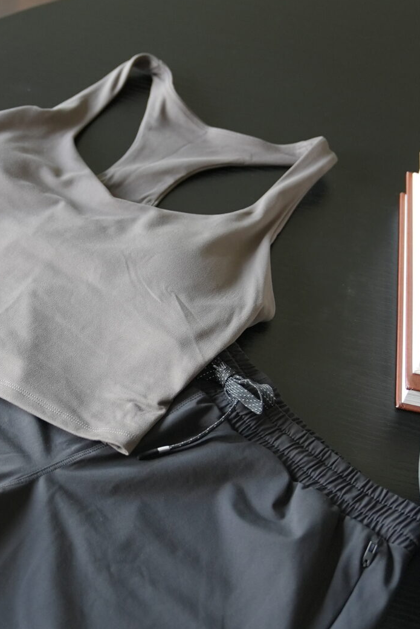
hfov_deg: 21.3
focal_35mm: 63
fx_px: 1101
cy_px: 378
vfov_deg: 31.8
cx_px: 78
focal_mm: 32
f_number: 2.8
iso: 1250
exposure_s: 1/160
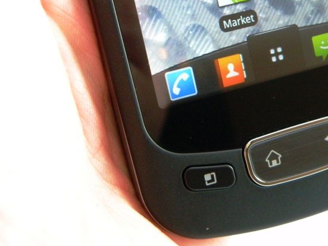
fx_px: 862
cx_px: 214
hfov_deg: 21.5
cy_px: 60
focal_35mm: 91
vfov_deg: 16.1
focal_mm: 9.77
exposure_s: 1/20
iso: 400
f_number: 5
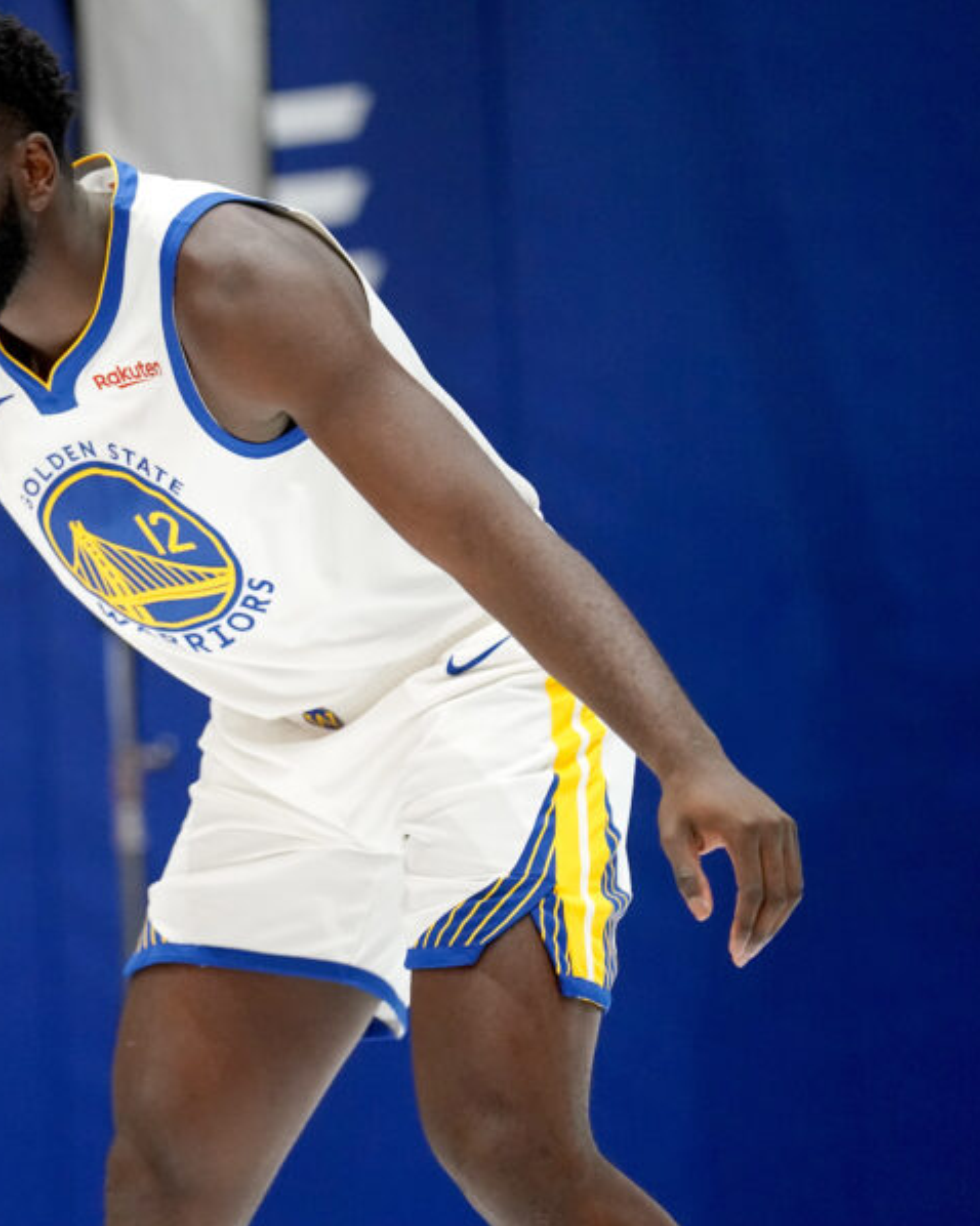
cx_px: 107
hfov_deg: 6.5
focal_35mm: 236
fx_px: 8561
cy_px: 613
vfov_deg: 8.2
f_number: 2.8
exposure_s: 1/800
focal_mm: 167
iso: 5000
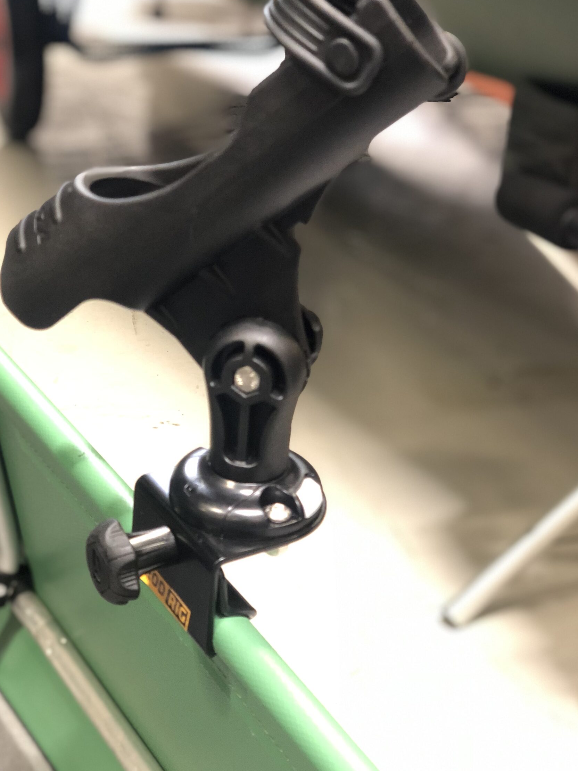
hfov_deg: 24.4
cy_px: 329
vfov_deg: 32.1
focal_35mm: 60
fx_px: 1336
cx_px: 253
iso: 160
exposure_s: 1/12
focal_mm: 6
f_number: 2.4
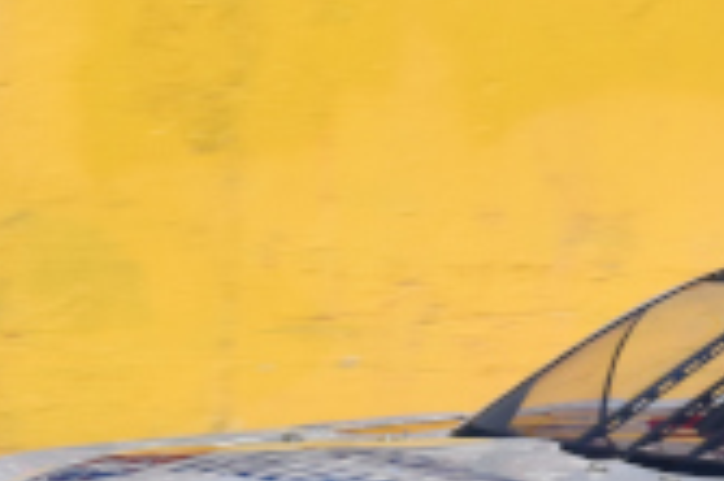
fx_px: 13180
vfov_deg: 2.1
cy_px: 292
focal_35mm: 656
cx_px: 1153
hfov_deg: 3.1
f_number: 14
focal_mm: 86
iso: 400
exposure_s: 1/1000
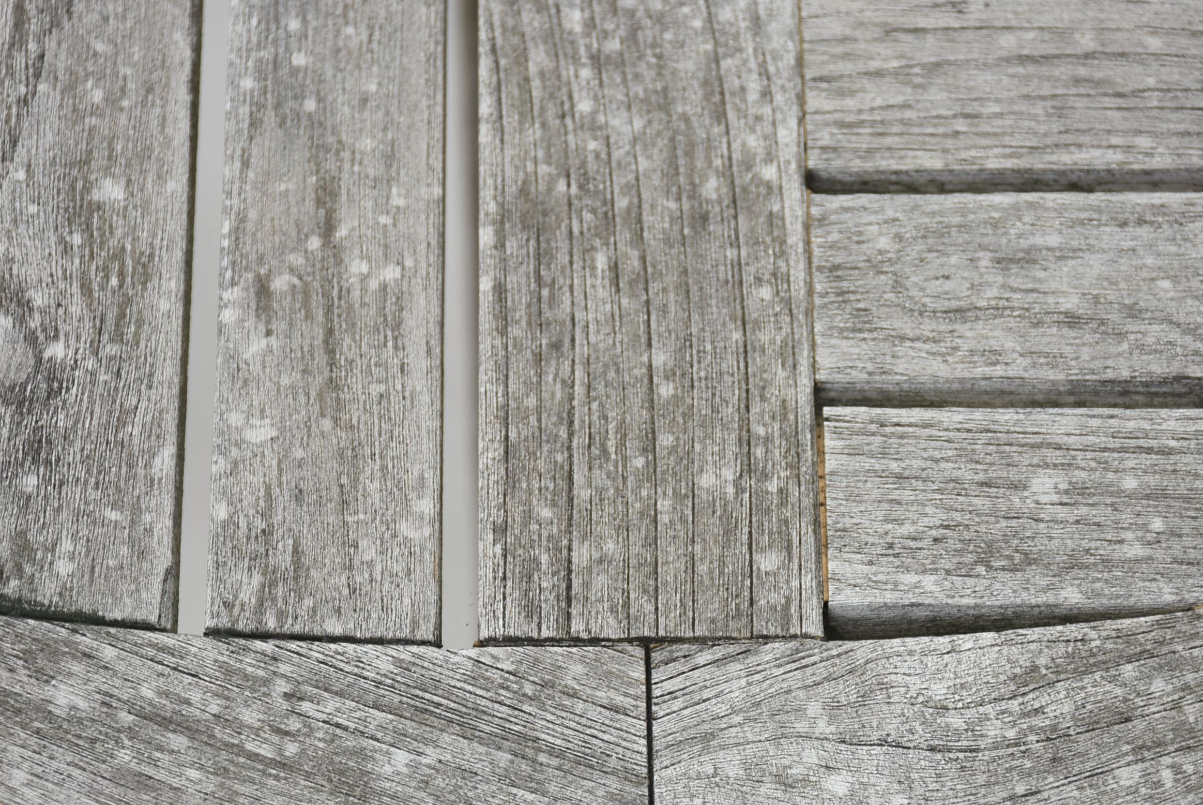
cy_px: 495
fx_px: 4838
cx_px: 696
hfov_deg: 14.2
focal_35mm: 145
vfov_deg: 9.5
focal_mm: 75
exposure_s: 1/100
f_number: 8
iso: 160
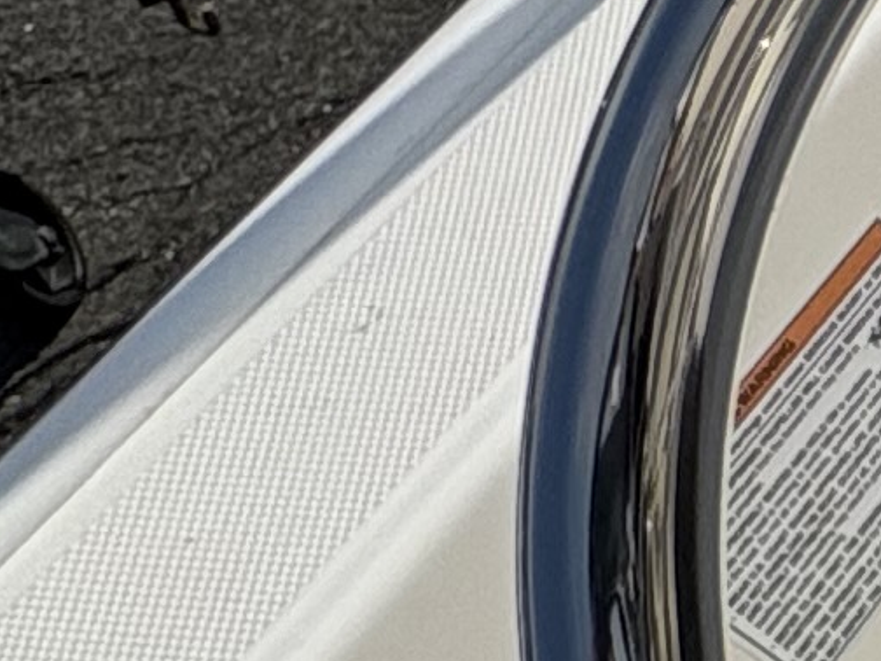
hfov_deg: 9.3
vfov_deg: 13.2
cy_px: 378
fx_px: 2850
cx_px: 3155
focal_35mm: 112
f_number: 2.2
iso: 40
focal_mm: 2.22
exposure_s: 1/2584
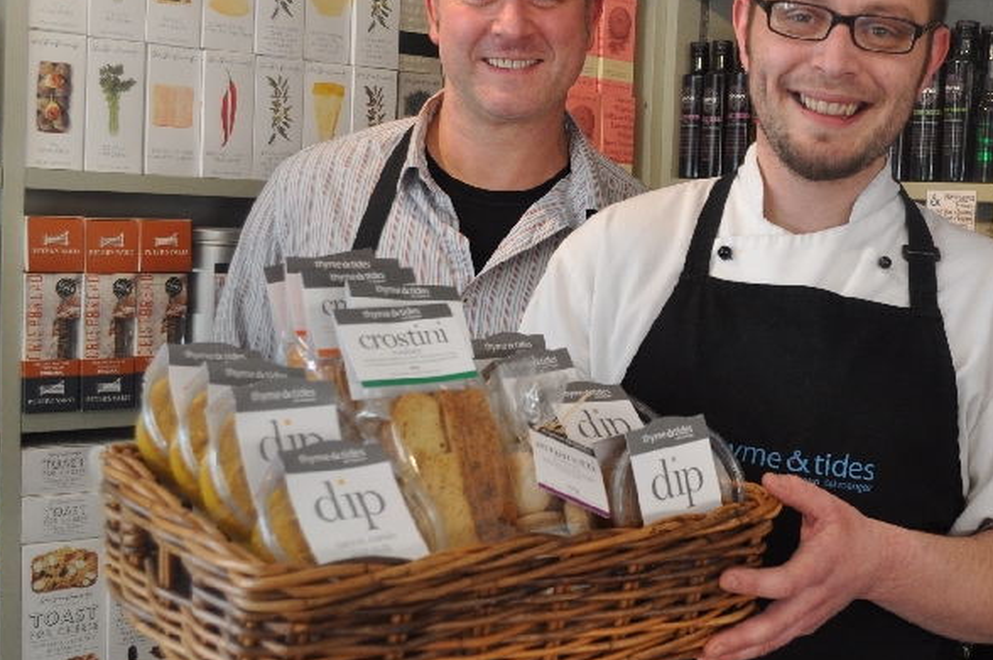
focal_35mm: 51
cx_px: 767
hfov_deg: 37.8
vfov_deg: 26.4
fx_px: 1406
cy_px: 297
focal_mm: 20
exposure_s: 1/60
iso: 500
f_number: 4
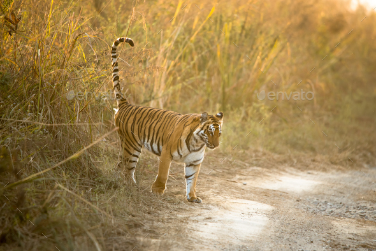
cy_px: 126
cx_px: 188
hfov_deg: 3.4
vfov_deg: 2.3
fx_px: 6269
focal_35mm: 600
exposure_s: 1/320
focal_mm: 600
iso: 800
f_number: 6.3
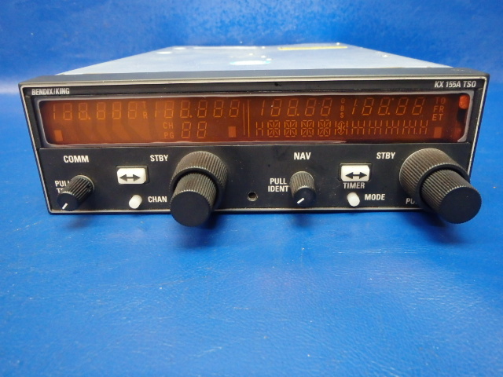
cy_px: 188
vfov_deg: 49.7
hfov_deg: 63.4
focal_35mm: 28
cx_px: 252
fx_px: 407
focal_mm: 5
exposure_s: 1/20
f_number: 3.9
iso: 800
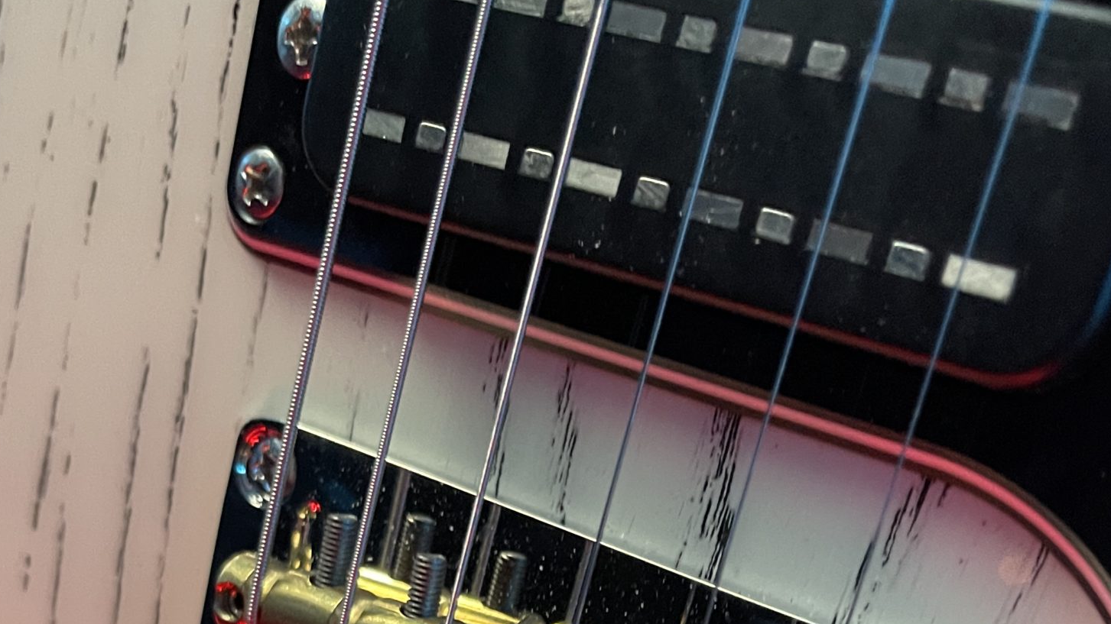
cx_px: 588
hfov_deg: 42.9
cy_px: 849
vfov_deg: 22.0
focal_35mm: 48
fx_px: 1414
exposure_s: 1/40
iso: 500
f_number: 1.6
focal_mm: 5.1
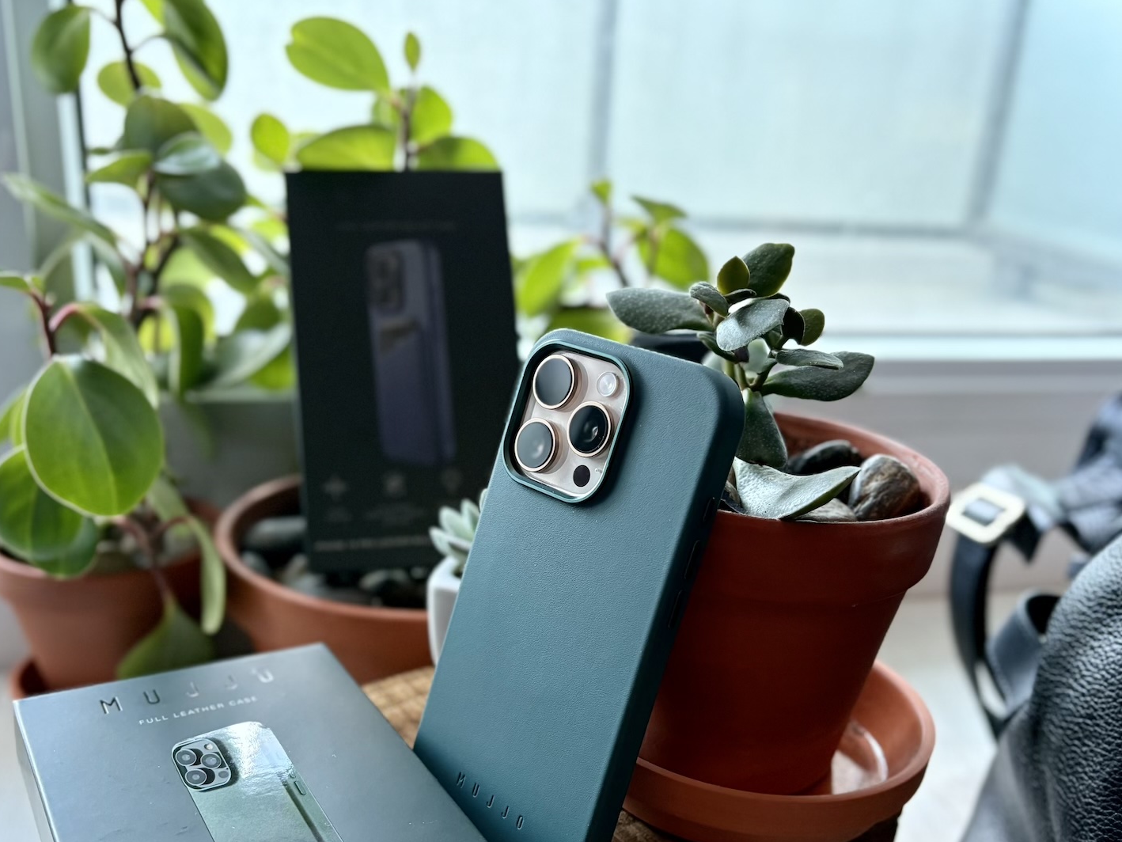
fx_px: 1070
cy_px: 518
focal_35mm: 33
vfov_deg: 42.7
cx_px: 538
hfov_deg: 55.3
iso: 320
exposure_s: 1/60
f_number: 1.6
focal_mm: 5.96
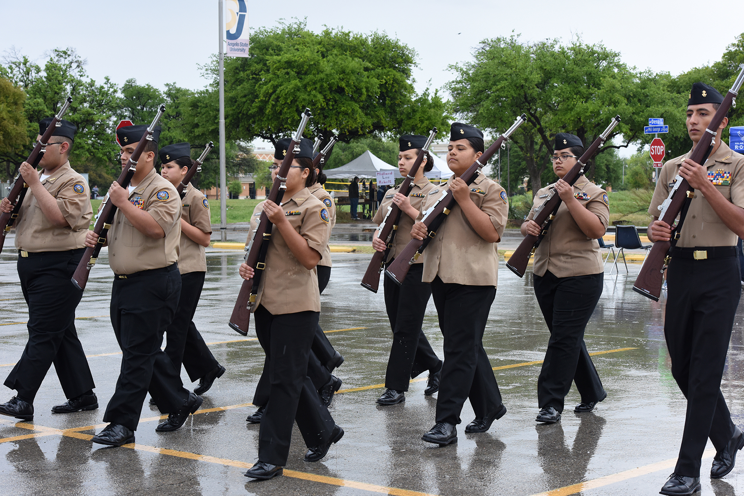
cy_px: 248
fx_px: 1447
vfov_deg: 19.5
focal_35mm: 70
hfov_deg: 28.8
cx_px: 372
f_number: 9
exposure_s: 1/320
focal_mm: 70
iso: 1250
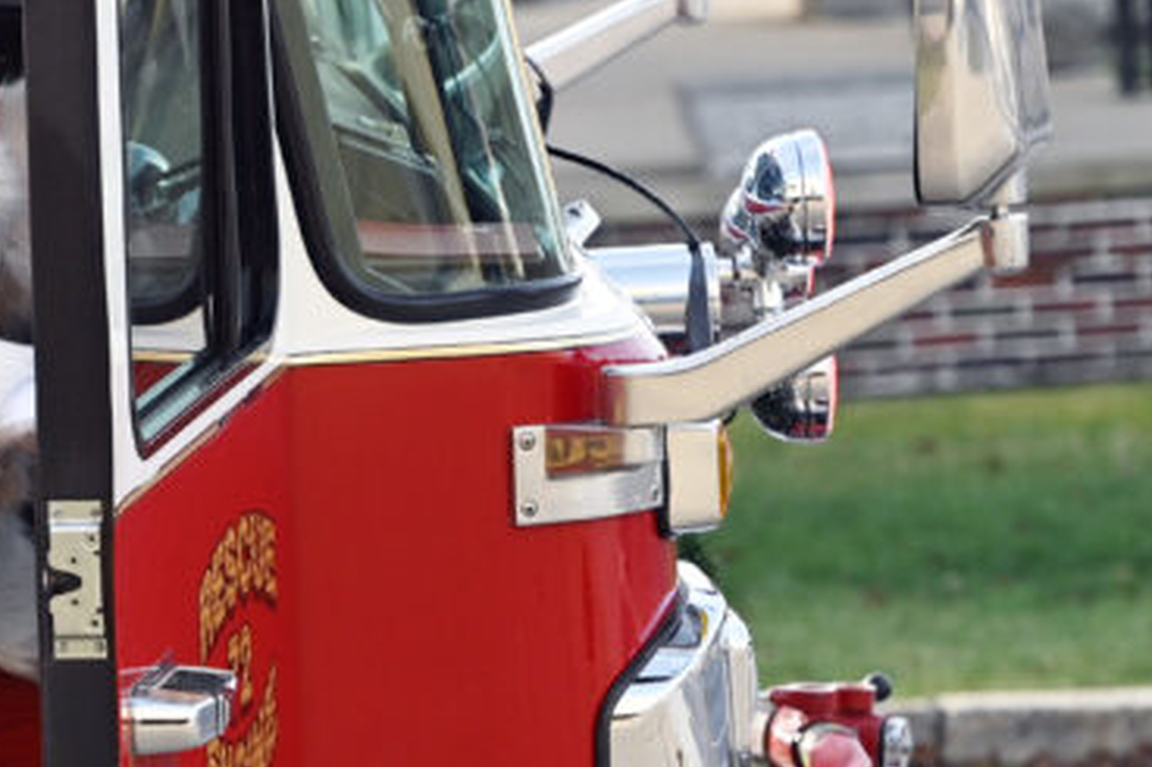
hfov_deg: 4.3
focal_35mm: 478
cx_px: -225
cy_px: 485
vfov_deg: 2.9
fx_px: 15288
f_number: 4
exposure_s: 1/800
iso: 720
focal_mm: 160
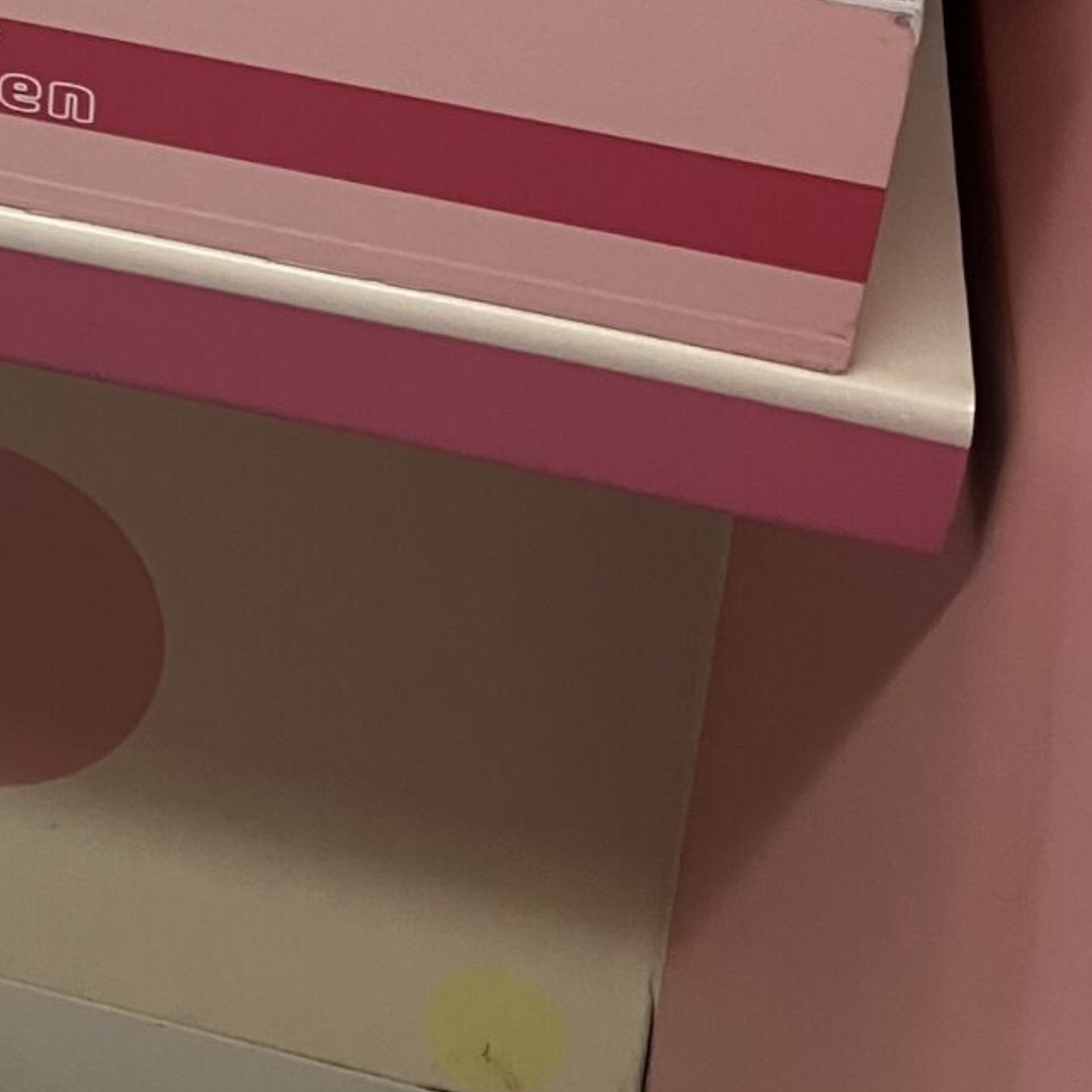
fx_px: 3533
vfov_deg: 14.7
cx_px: -512
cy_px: -1044
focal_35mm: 99
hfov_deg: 16.2
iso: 100
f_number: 1.8
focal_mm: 3.99
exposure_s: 1/60
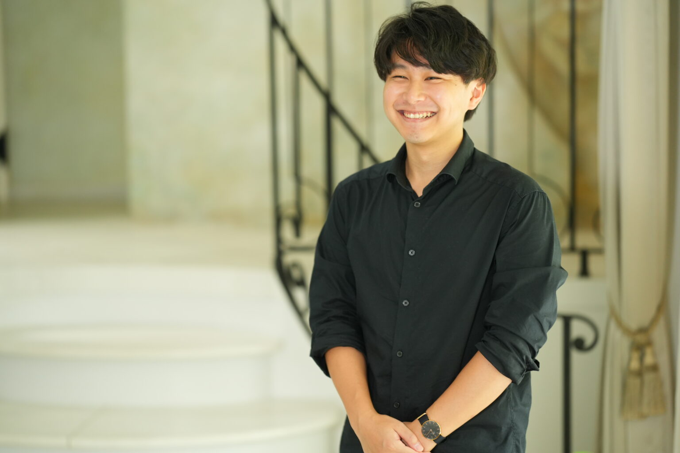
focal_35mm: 85
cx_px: 340
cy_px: 226
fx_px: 1605
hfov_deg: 23.9
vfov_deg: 16.1
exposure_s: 1/125
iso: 1250
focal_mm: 85
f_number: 1.6
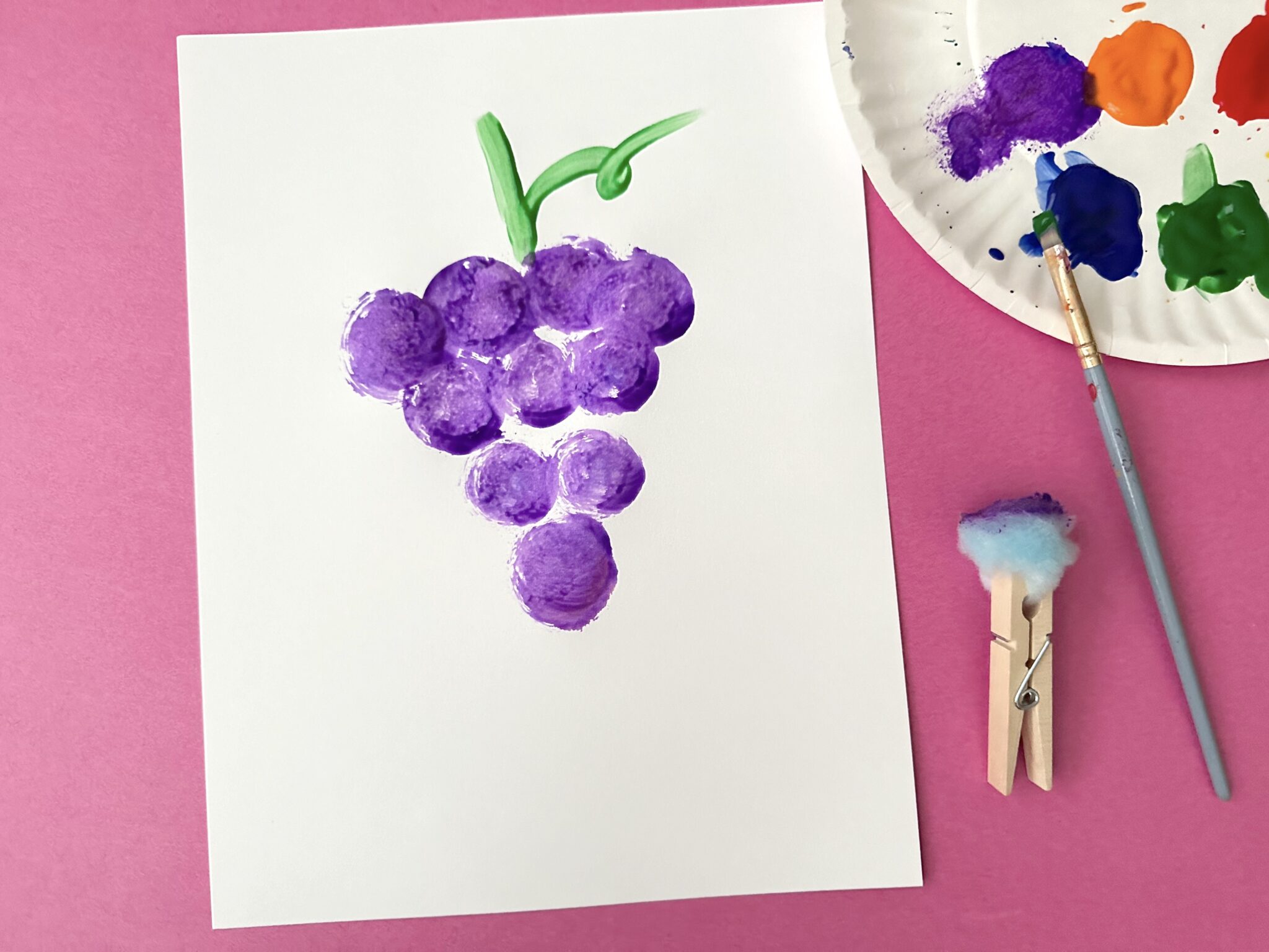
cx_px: 634
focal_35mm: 24
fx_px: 880
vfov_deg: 56.8
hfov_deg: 71.6
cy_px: 476
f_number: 1.78
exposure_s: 1/30
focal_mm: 6.86
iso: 1600
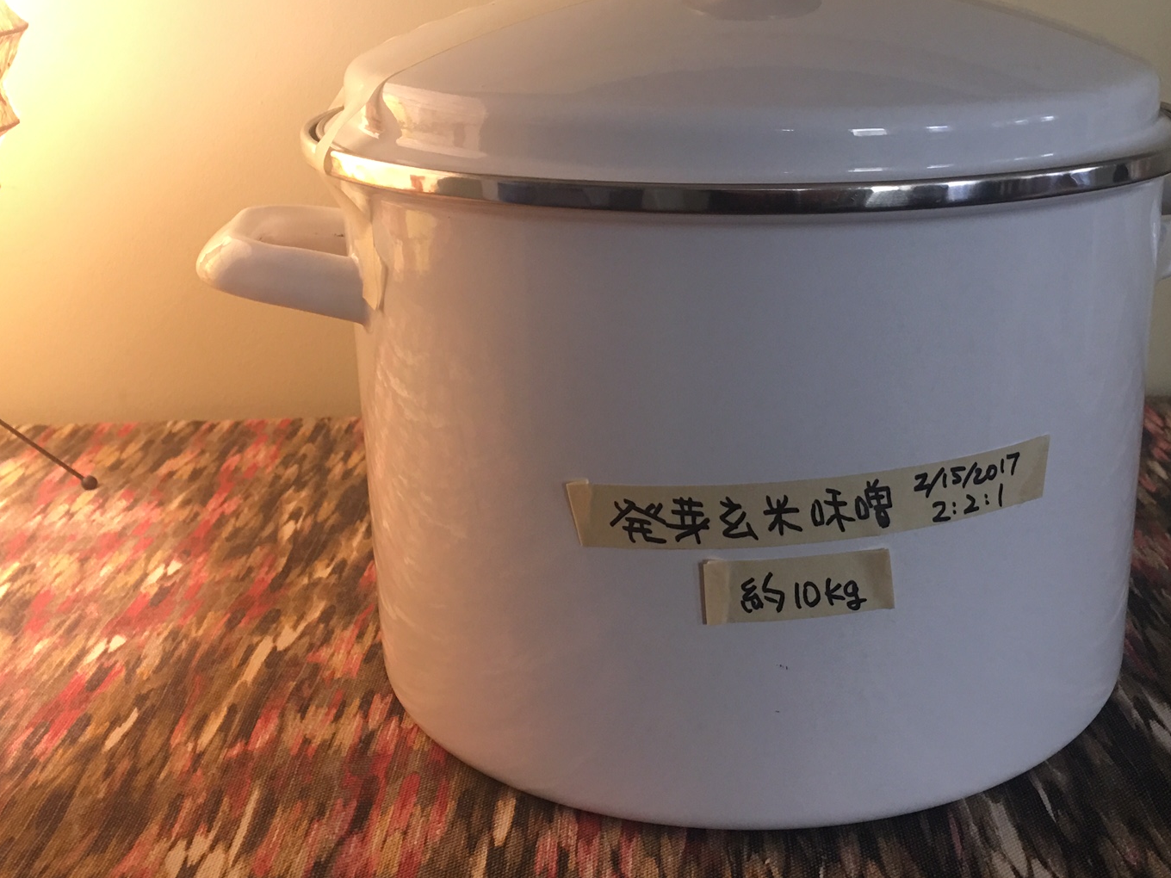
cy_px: 380
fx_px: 1455
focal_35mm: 43
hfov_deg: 43.4
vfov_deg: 33.5
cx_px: 752
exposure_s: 1/15
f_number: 2.2
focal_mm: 4.15
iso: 50
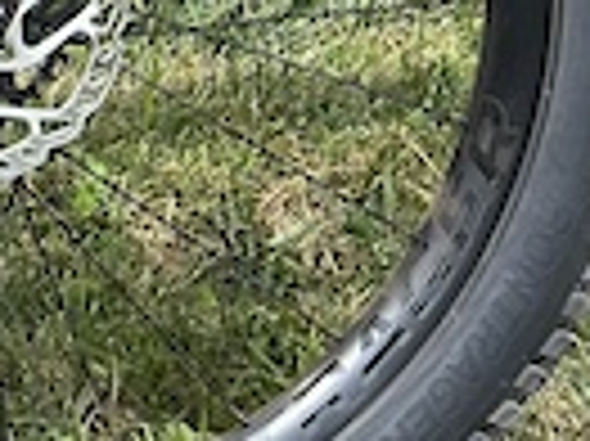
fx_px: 2708
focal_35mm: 159
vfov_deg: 8.8
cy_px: -432
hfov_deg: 9.6
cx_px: -1189
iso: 50
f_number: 1.5
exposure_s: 1/894
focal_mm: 5.7
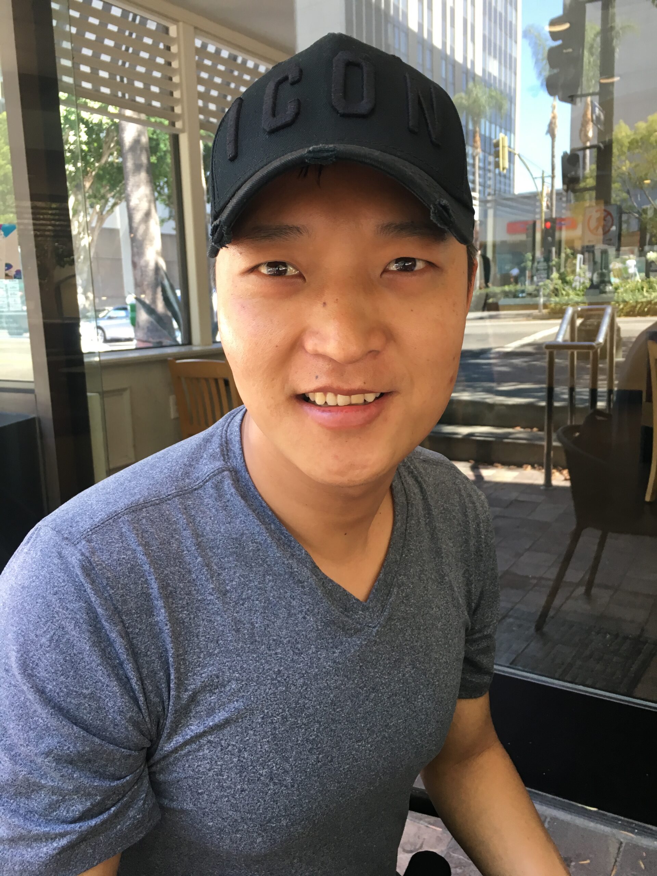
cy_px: 438
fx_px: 734
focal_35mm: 29
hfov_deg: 48.2
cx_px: 328
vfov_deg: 61.7
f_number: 2.2
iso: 25
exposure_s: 1/30
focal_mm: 4.15
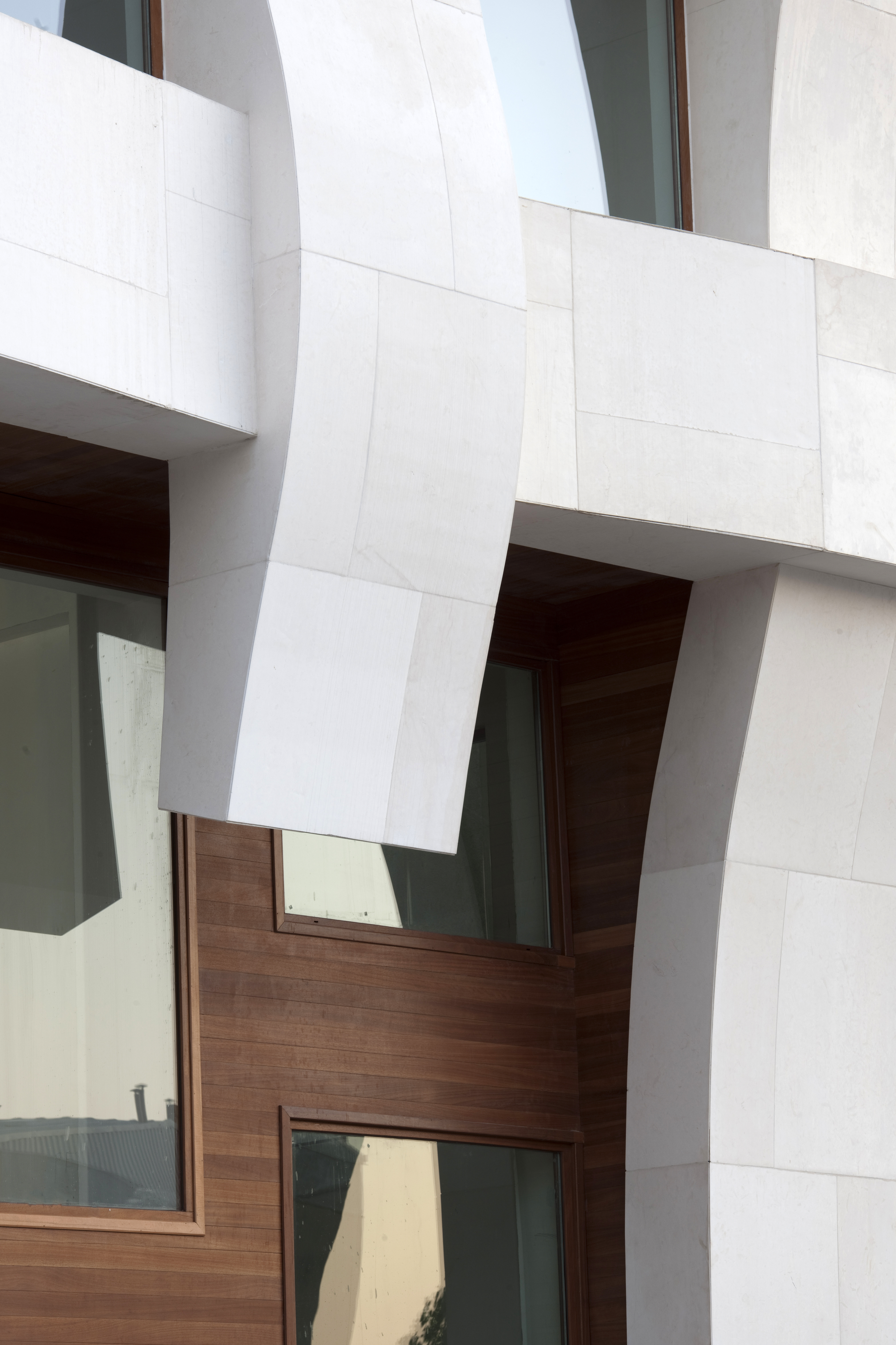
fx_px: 4666
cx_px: 448
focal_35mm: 125
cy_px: 672
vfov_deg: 16.4
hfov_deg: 11.0
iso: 100
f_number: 14
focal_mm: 125
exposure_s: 2.5
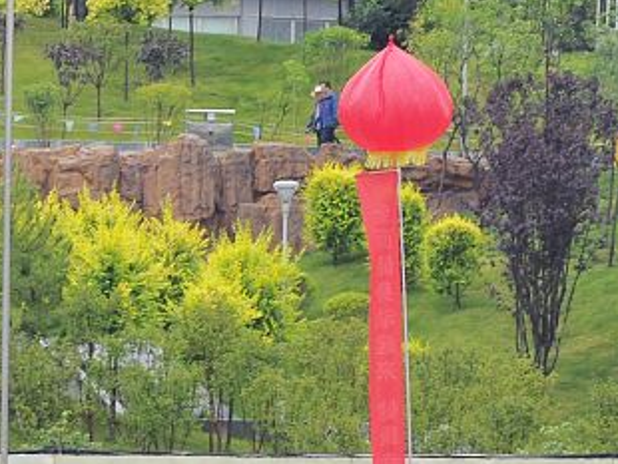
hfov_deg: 4.3
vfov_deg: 3.3
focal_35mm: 457
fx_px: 8165
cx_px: -30
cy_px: 567
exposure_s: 1/100
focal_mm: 82
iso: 200
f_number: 9
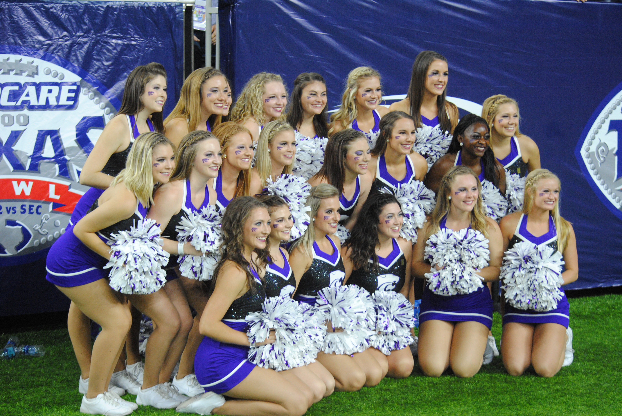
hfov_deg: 23.4
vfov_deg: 15.8
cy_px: 208
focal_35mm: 87
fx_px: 1505
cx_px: 311
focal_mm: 58
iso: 800
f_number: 4.5
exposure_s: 1/125
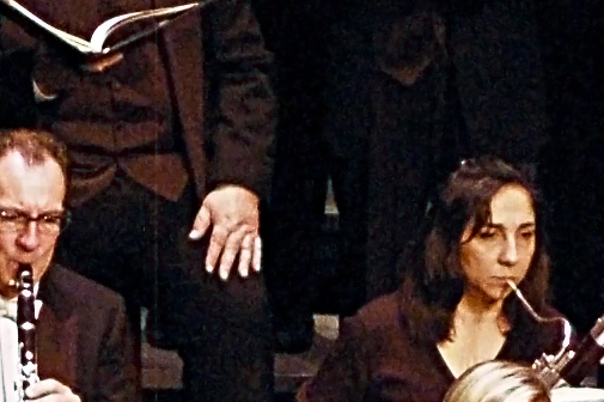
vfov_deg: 2.2
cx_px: 457
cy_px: 540
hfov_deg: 3.3
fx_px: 10479
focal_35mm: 625
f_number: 5.6
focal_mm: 70
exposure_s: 1/100
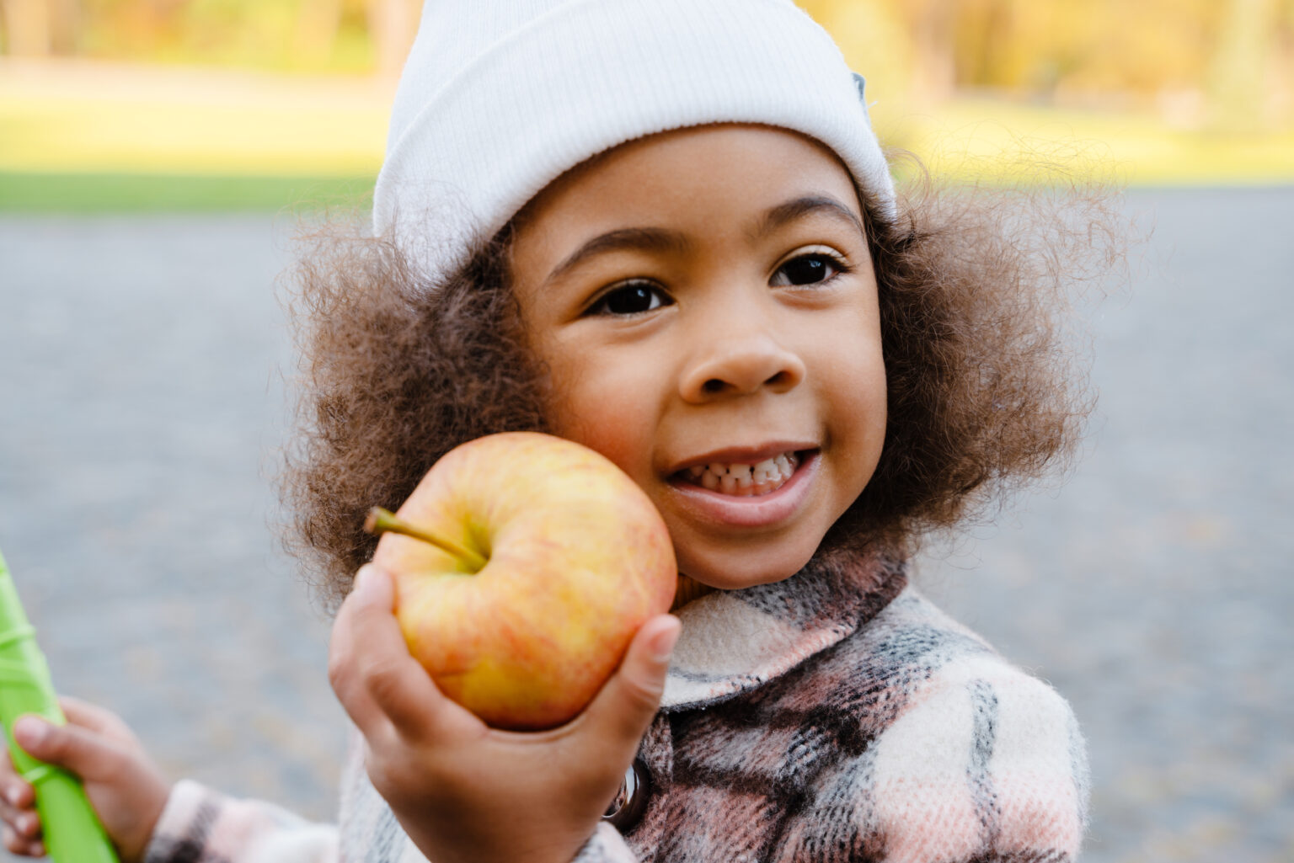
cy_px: 432
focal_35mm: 53
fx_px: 1905
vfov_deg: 25.5
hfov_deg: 37.5
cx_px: 647
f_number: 4.5
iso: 250
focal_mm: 53
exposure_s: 1/320
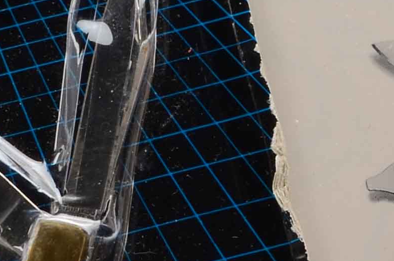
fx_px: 2776
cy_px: 219
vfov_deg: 5.4
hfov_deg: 7.8
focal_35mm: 254
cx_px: 765
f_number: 22
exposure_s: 1/160
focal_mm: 27
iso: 100
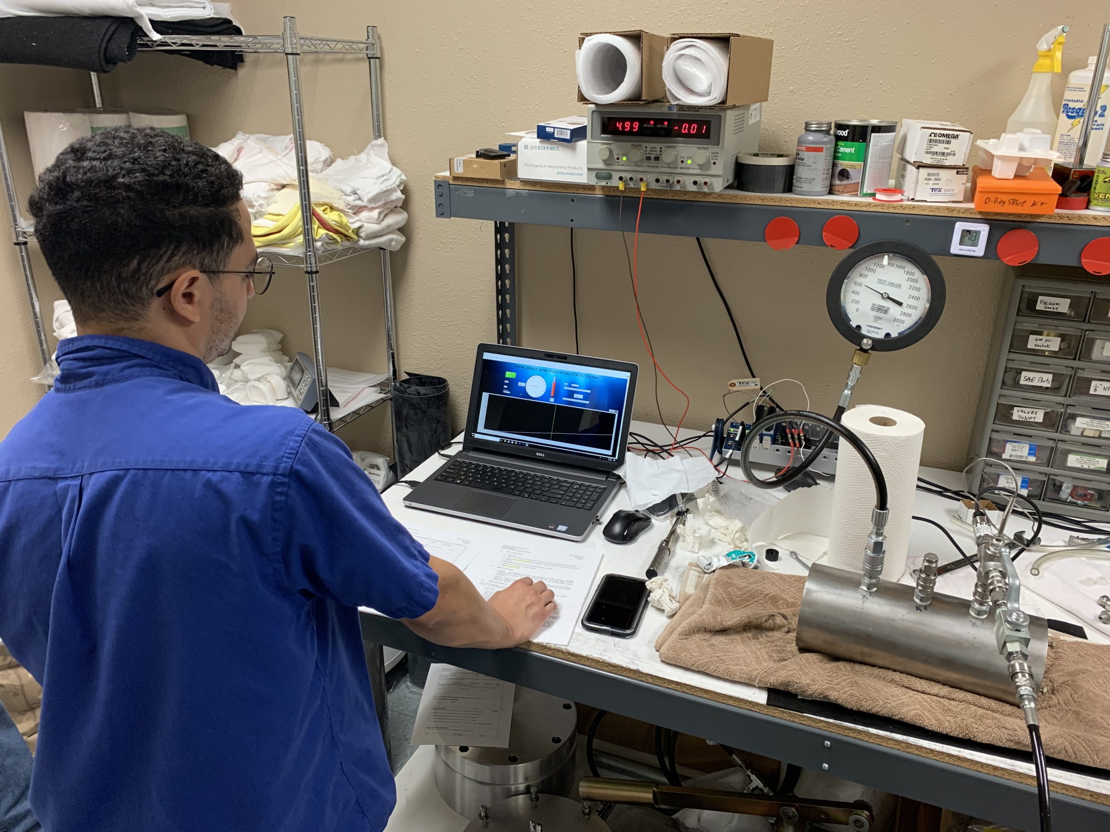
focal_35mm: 26
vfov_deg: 53.1
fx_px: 834
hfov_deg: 67.3
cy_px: 416
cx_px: 555
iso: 125
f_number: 1.8
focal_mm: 4.25
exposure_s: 1/60
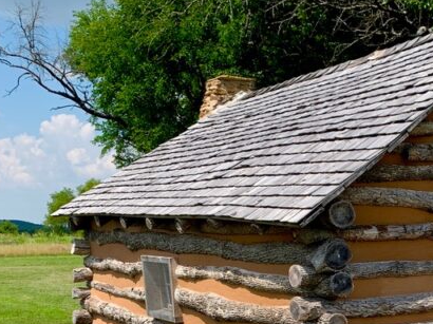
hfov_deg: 28.8
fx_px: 813
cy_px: 334
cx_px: 377
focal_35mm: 65
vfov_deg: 21.7
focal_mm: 4.25
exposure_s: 1/1992
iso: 25
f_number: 1.8
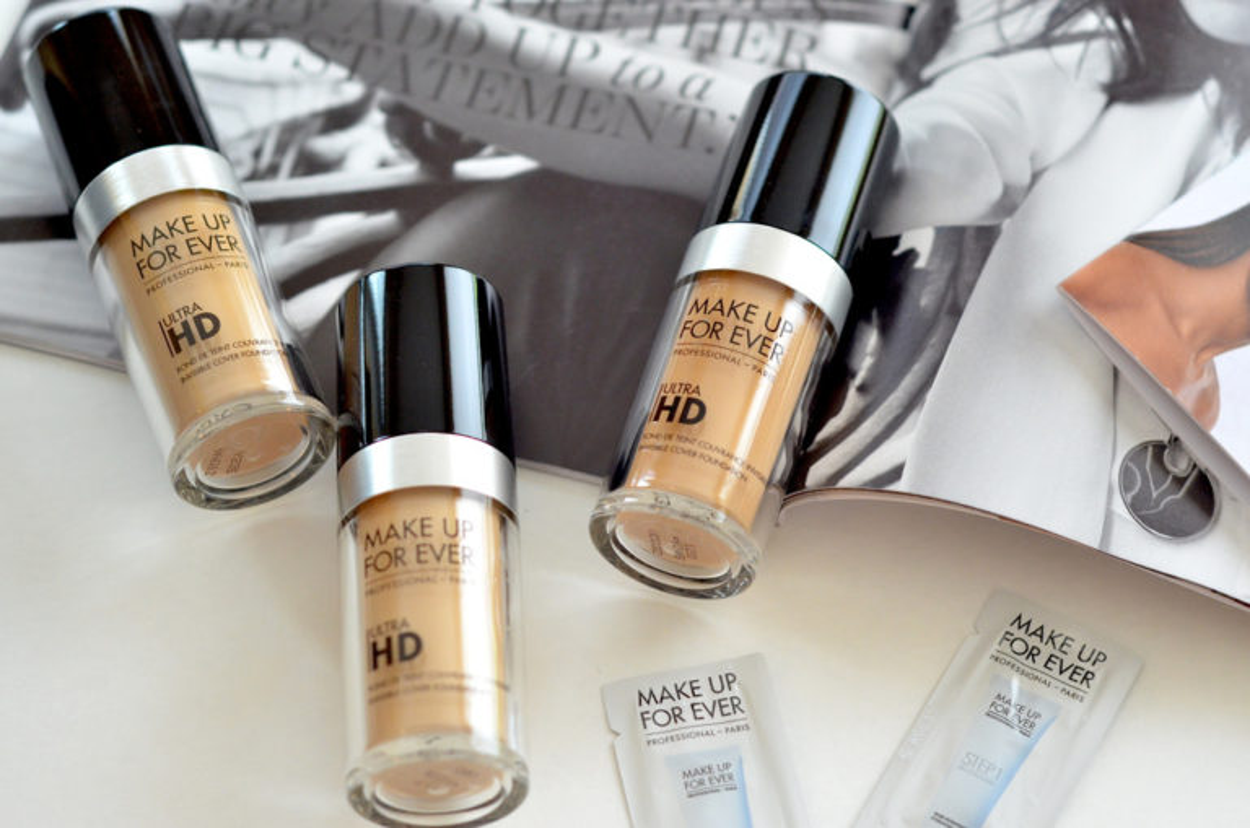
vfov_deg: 18.1
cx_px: 625
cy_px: 414
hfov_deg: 27.0
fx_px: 2599
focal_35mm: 75
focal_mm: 50
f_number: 3.5
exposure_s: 1/60
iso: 1600
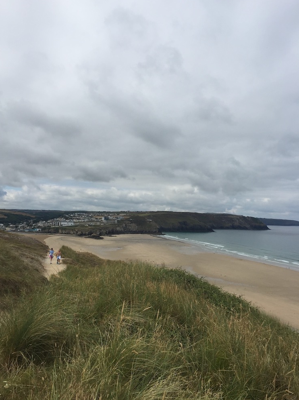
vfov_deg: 60.0
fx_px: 346
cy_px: 196
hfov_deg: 46.8
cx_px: 150
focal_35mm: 30
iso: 32
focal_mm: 4.15
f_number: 2.2
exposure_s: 1/2639
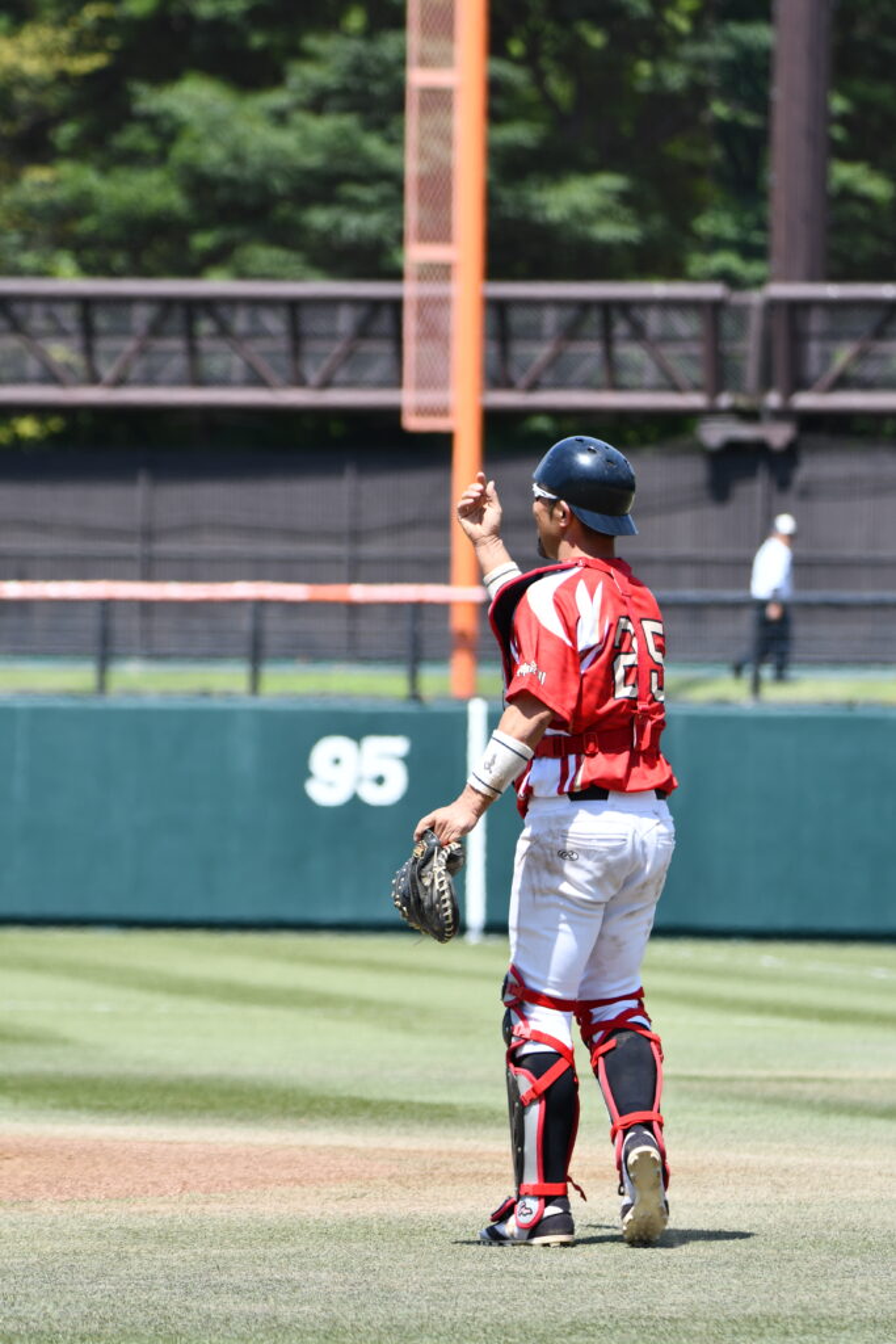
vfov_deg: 5.7
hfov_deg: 3.8
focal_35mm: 360
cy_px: 672
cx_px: 448
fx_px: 13434
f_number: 5.3
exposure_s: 1/400
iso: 125
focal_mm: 240
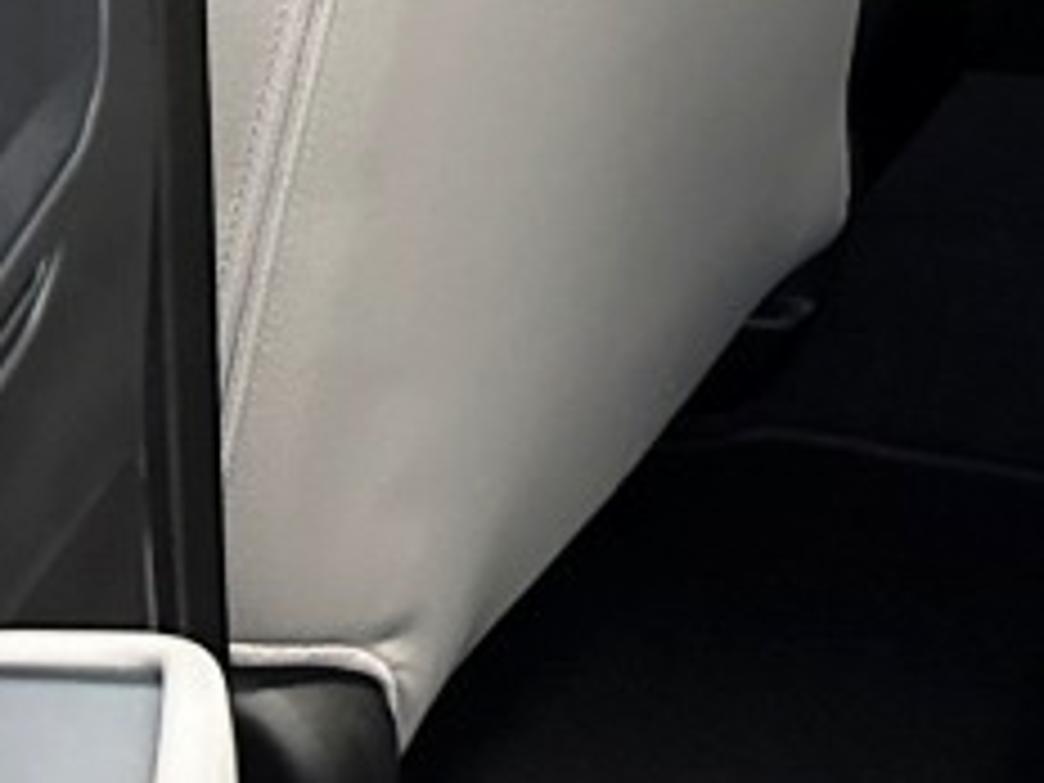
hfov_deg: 17.1
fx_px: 3197
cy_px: -279
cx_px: 1480
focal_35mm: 106
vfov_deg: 13.4
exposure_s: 1/60
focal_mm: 6.86
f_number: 1.78
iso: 800
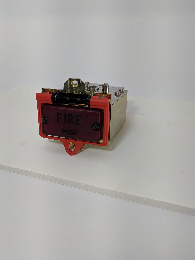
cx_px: 89
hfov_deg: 42.9
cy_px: 133
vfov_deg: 55.3
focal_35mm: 33
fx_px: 248
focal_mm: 4.67
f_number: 2
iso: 46
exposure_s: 1/175
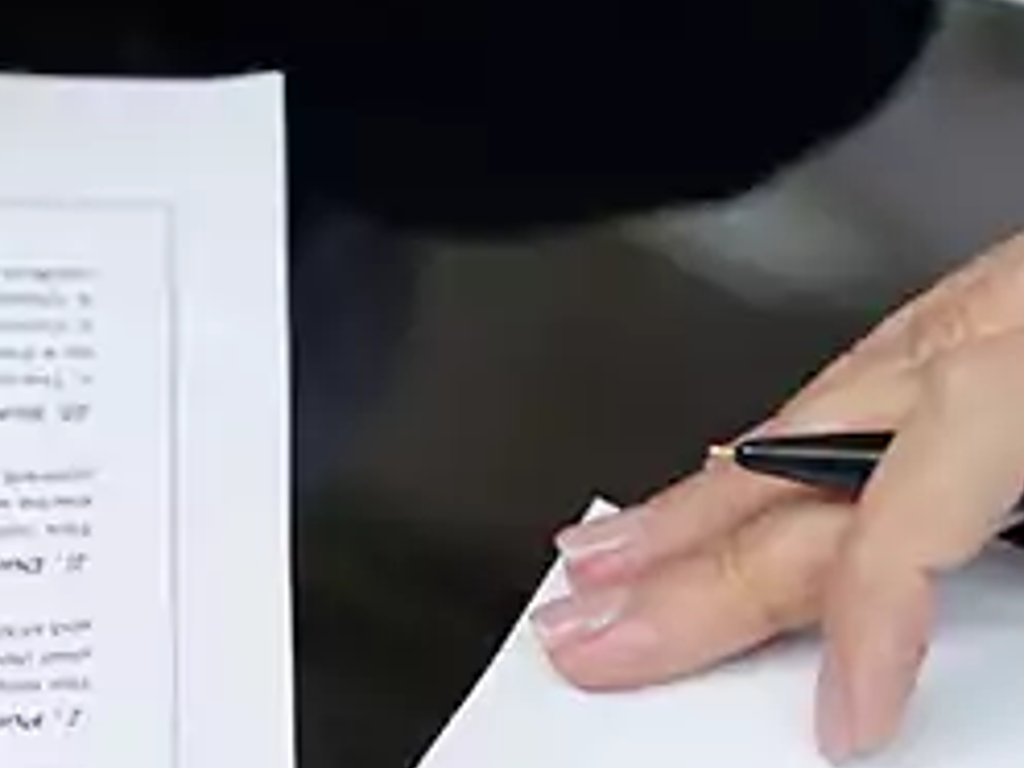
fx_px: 9880
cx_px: 136
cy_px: 601
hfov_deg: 5.9
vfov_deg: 4.4
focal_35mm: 334
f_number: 3.5
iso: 500
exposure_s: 1/250
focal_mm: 63
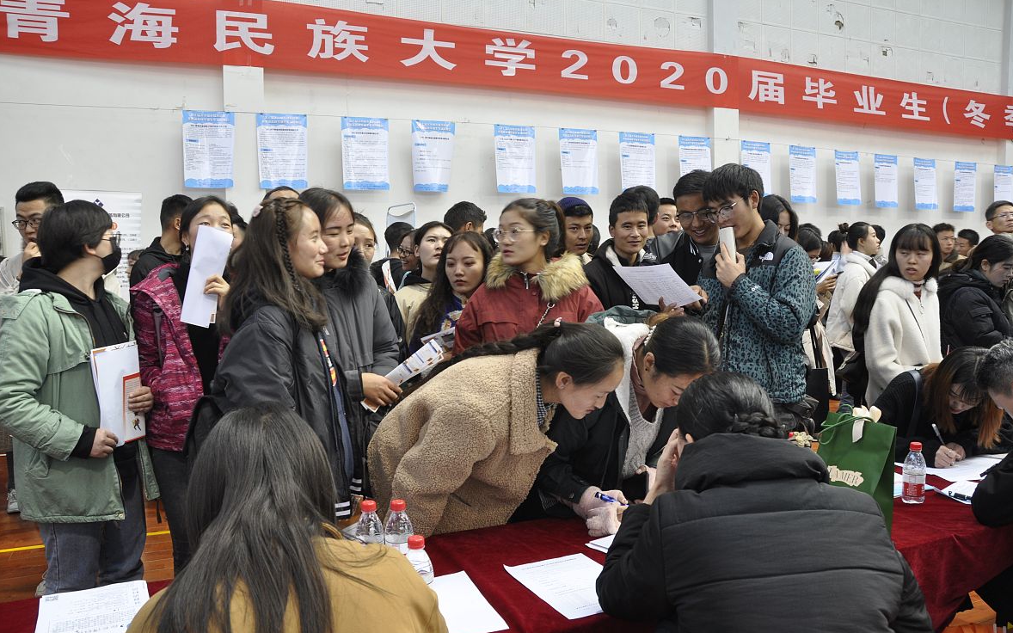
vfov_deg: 44.5
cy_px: 336
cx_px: 499
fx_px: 773
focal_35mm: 28
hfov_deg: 66.5
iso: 400
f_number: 5.6
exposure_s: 1/30
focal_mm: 18
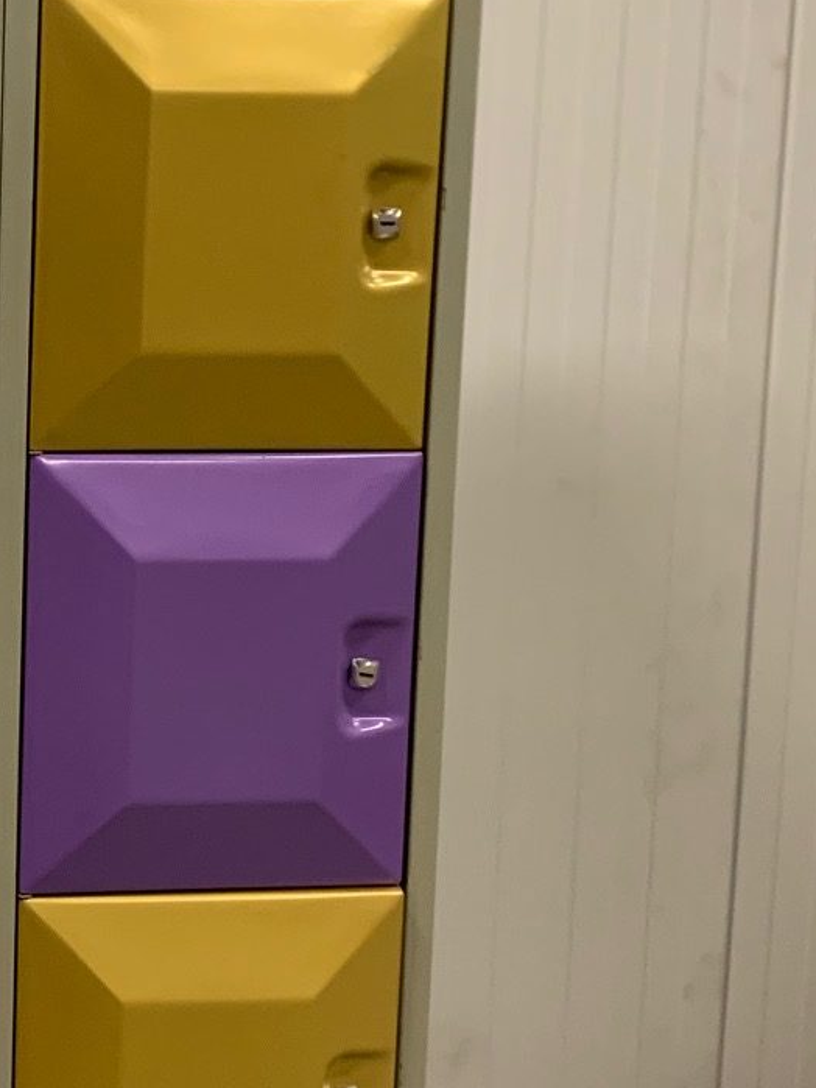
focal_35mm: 75
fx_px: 2358
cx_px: -70
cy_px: 490
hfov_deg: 18.9
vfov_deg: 26.0
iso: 160
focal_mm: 4.25
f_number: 1.8
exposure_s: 1/50
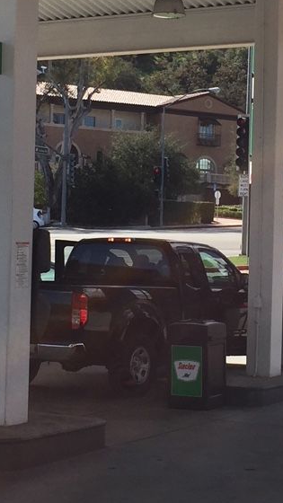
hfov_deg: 13.1
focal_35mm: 92
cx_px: 182
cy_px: 174
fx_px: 1227
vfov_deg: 23.1
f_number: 2.2
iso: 32
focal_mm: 4.15
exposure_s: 1/1364
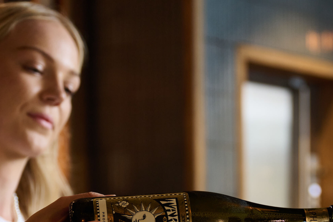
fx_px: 1295
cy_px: 269
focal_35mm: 140
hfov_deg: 14.6
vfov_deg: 9.7
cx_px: 246
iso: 400
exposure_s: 1/125
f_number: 2.8
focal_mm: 57
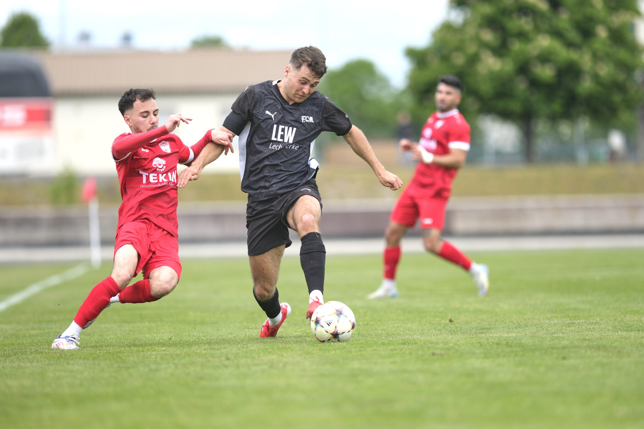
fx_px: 5366
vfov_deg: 4.6
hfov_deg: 6.9
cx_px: 322
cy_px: 214
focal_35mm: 300
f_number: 2
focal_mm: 200
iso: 400
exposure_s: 1/3200
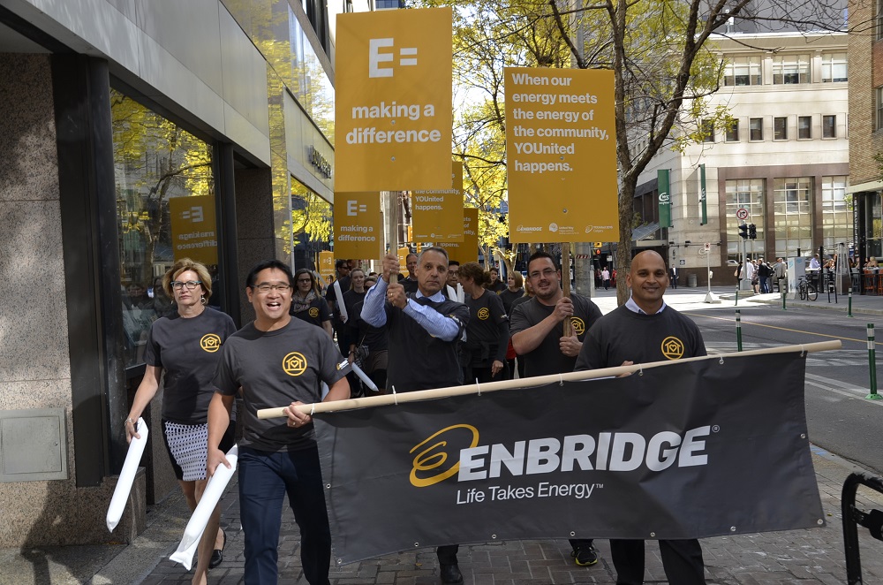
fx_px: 918
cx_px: 442
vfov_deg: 35.3
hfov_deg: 51.4
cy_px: 292
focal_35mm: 38
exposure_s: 1/160
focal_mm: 25
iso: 200
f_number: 6.3
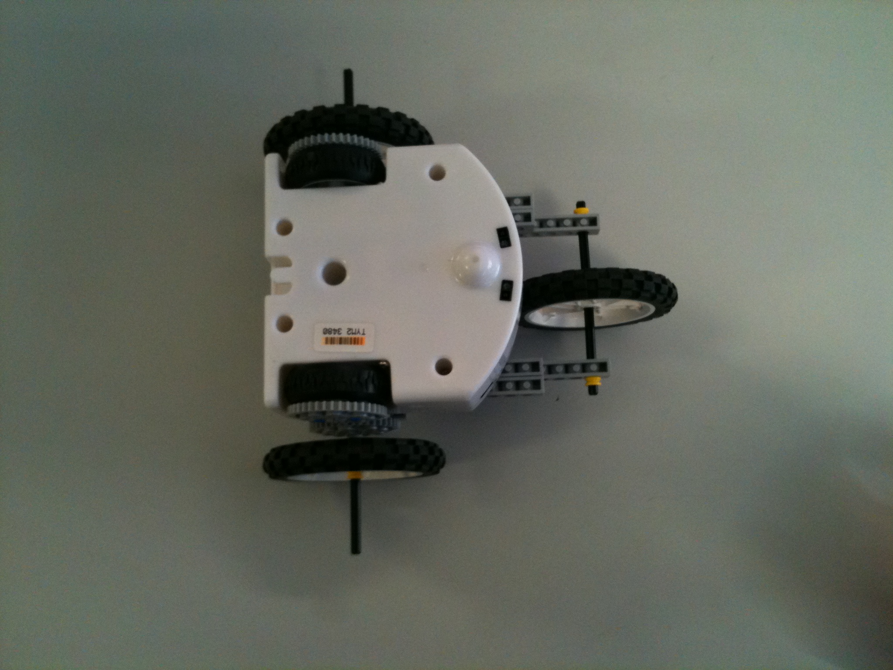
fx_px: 903
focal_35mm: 35
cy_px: 335
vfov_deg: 40.7
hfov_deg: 52.6
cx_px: 446
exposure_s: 1/15
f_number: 2.8
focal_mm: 3.85
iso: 160
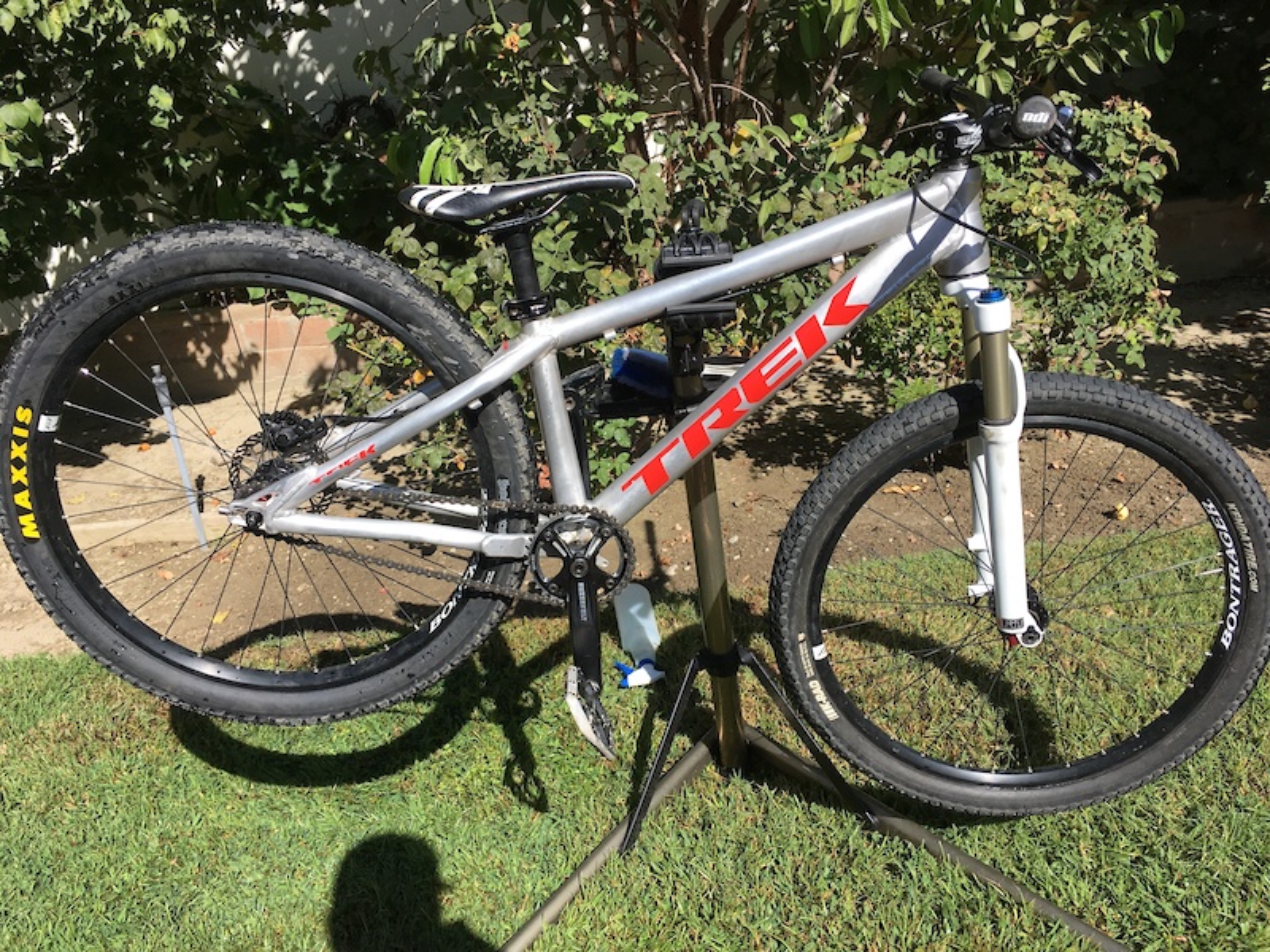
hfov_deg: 61.7
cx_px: 635
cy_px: 476
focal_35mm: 29
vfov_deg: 48.2
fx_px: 1064
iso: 25
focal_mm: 4.15
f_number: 2.2
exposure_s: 1/1202
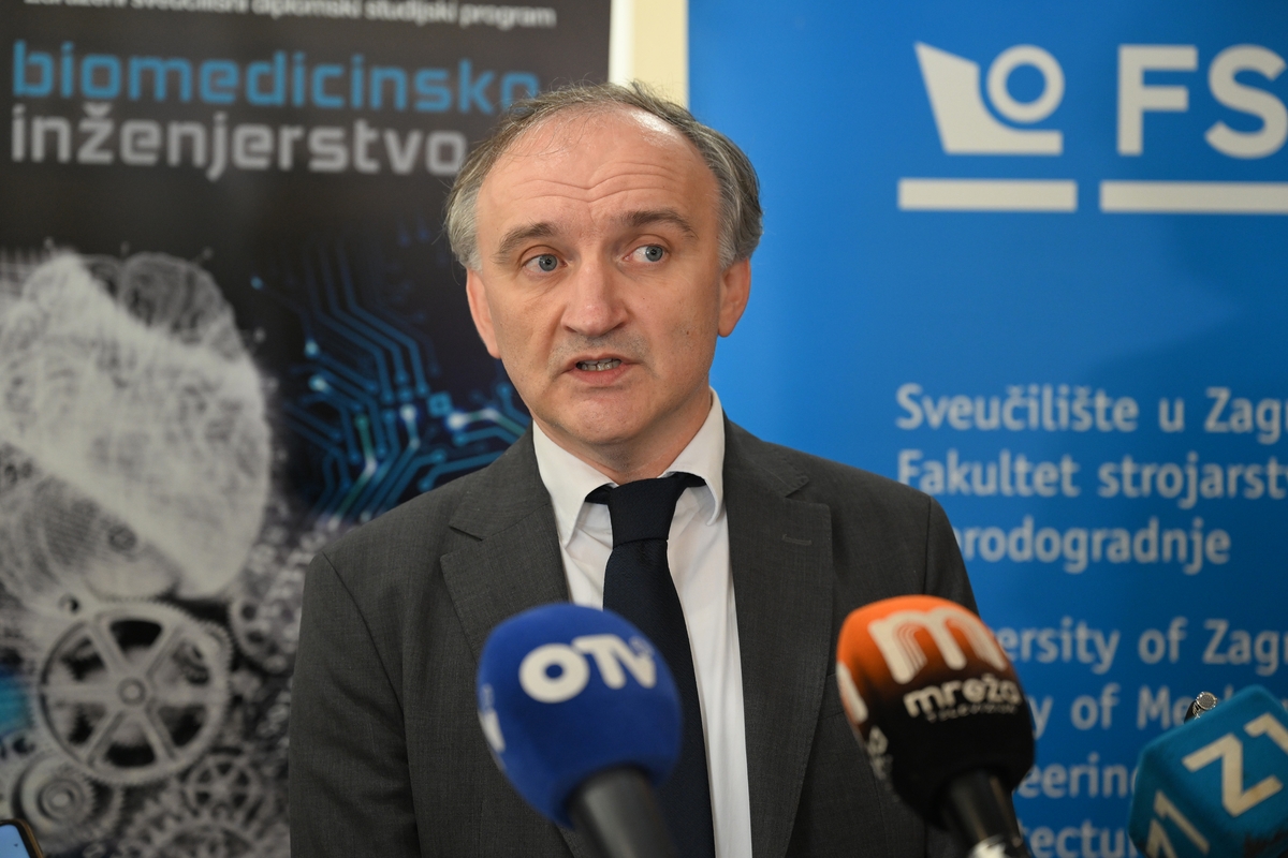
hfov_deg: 28.8
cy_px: 429
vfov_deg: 19.5
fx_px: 2504
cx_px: 644
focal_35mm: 70
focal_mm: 70
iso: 1800
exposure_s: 1/160
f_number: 4
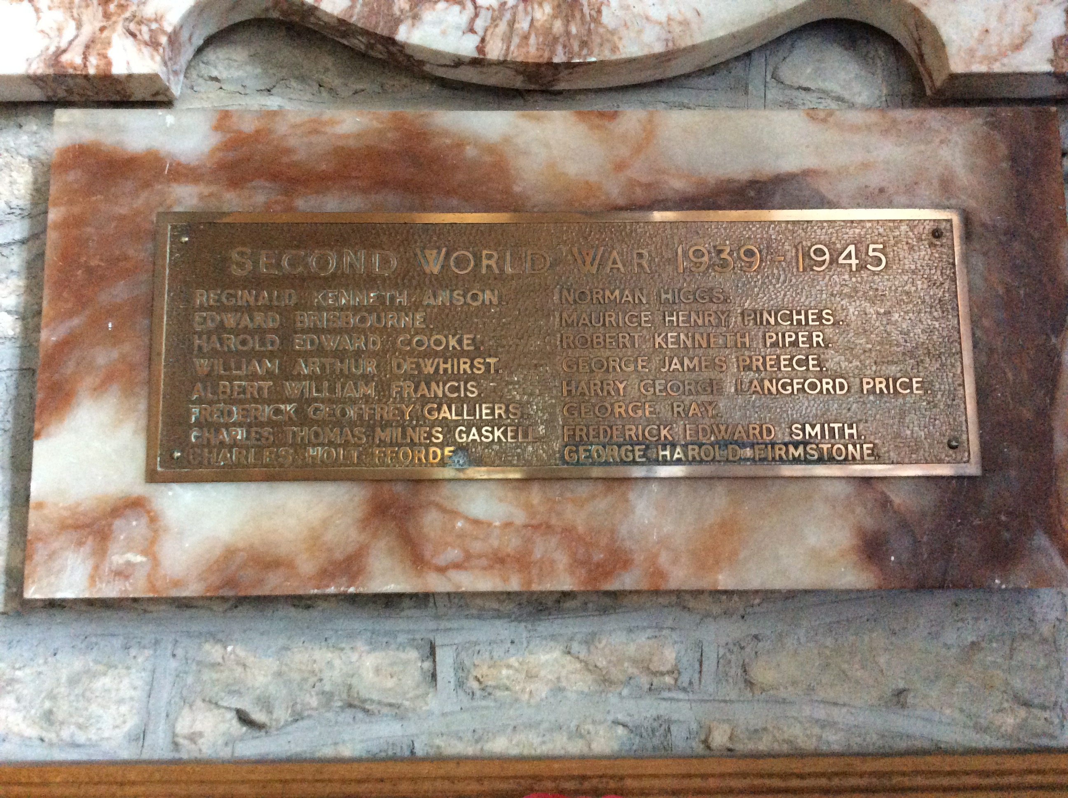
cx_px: 534
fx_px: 986
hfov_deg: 56.9
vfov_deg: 44.1
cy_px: 399
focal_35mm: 32
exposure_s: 1/17
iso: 320
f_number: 2.4
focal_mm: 3.3
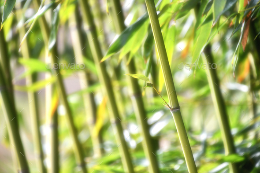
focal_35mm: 450
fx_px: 3249
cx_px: 130
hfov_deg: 4.6
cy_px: 86
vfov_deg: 3.1
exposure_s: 1/160
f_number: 7.1
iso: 200
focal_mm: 300
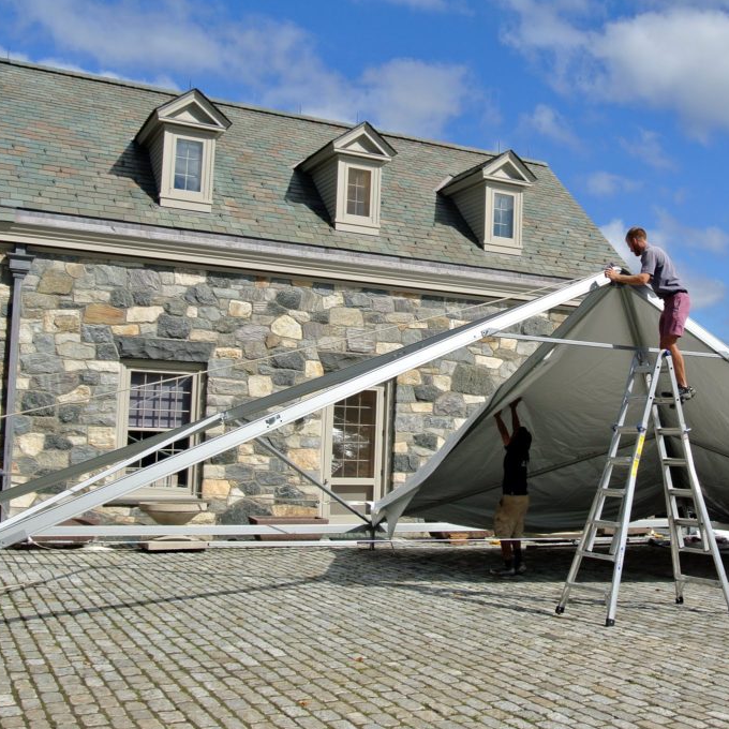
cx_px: 518
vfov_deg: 40.9
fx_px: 977
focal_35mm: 41
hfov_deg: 40.1
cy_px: 367
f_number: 5
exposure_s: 1/1000
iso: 100
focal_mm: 12.2
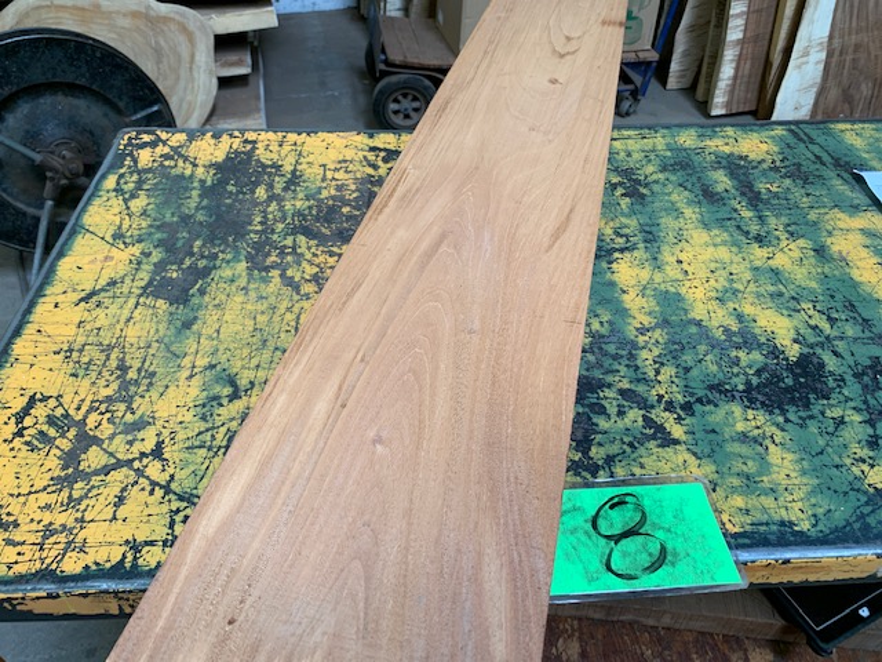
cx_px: 441
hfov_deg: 67.3
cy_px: 331
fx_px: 662
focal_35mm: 26
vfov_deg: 53.1
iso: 100
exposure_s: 1/82
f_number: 1.8
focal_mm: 4.25
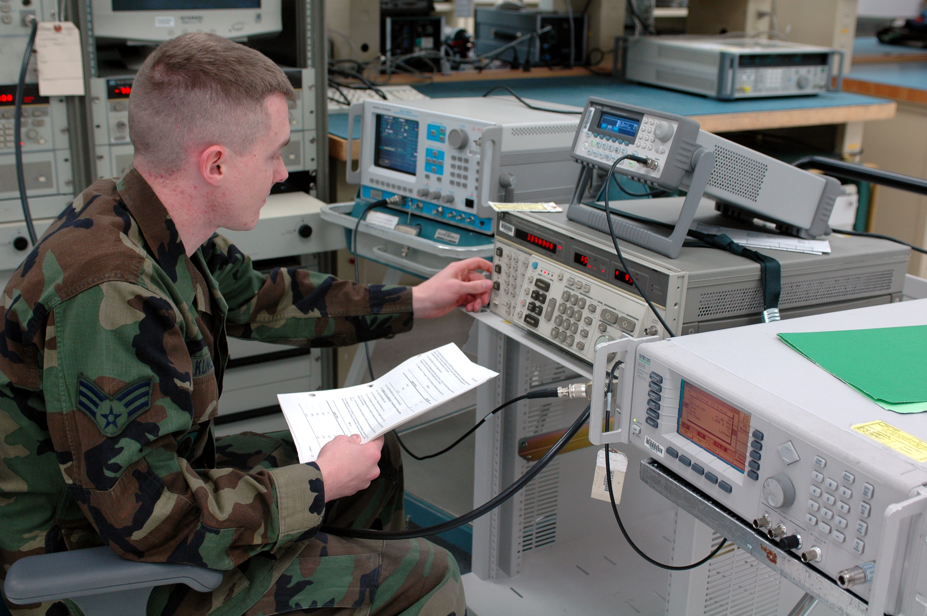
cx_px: 464
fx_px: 1081
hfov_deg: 46.4
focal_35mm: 42
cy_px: 308
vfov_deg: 31.8
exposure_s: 1/60
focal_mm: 28
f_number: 4
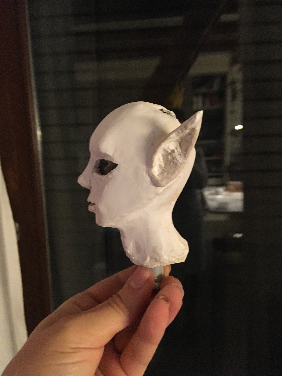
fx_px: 315
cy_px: 188
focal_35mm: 29
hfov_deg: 48.2
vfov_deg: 61.7
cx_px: 141
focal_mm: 4.15
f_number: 2.2
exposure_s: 1/17
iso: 200
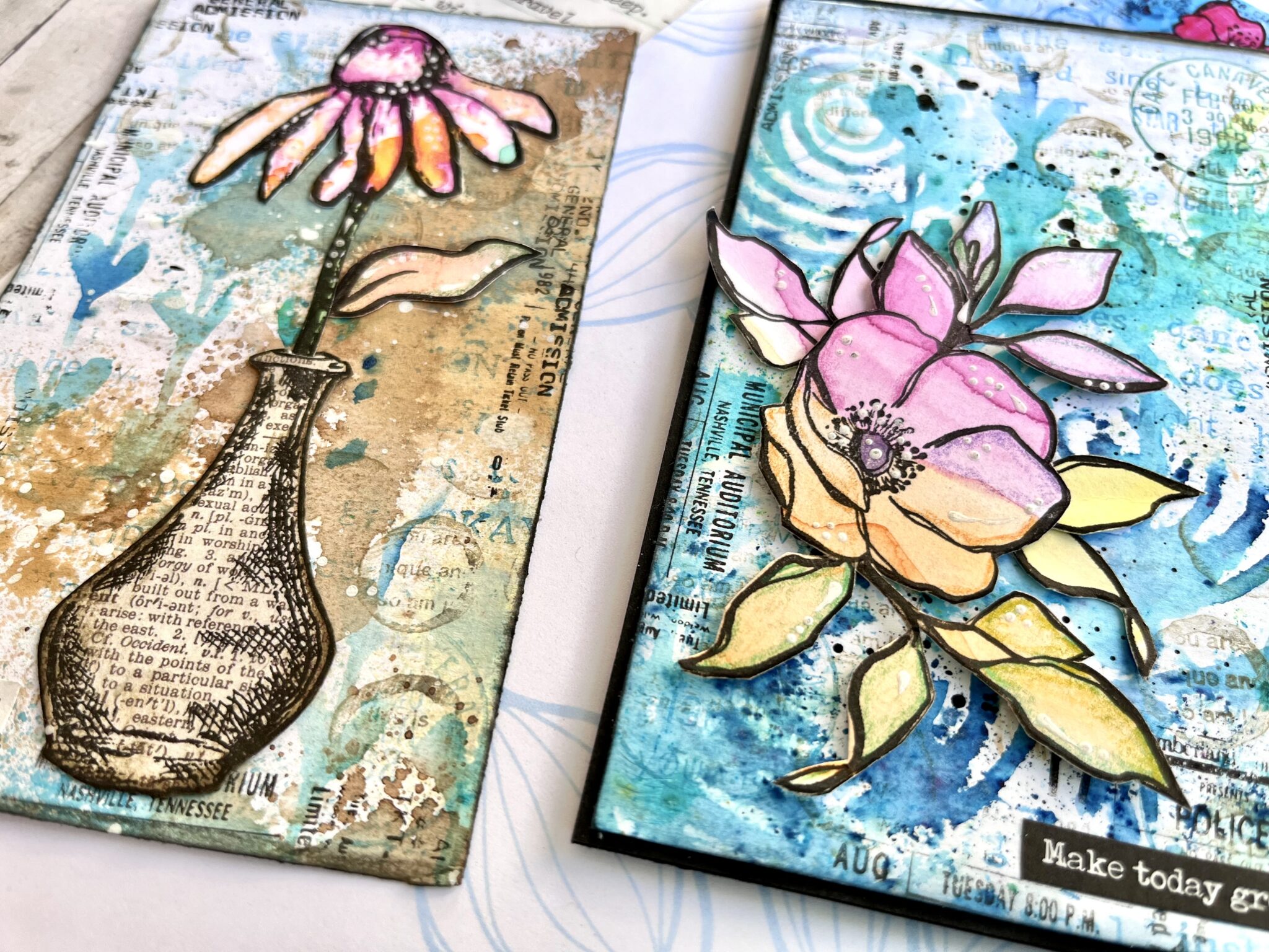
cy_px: 476
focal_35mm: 26
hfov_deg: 67.3
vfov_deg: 53.1
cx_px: 634
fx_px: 953
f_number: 1.6
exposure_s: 1/243
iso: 40
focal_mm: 5.1
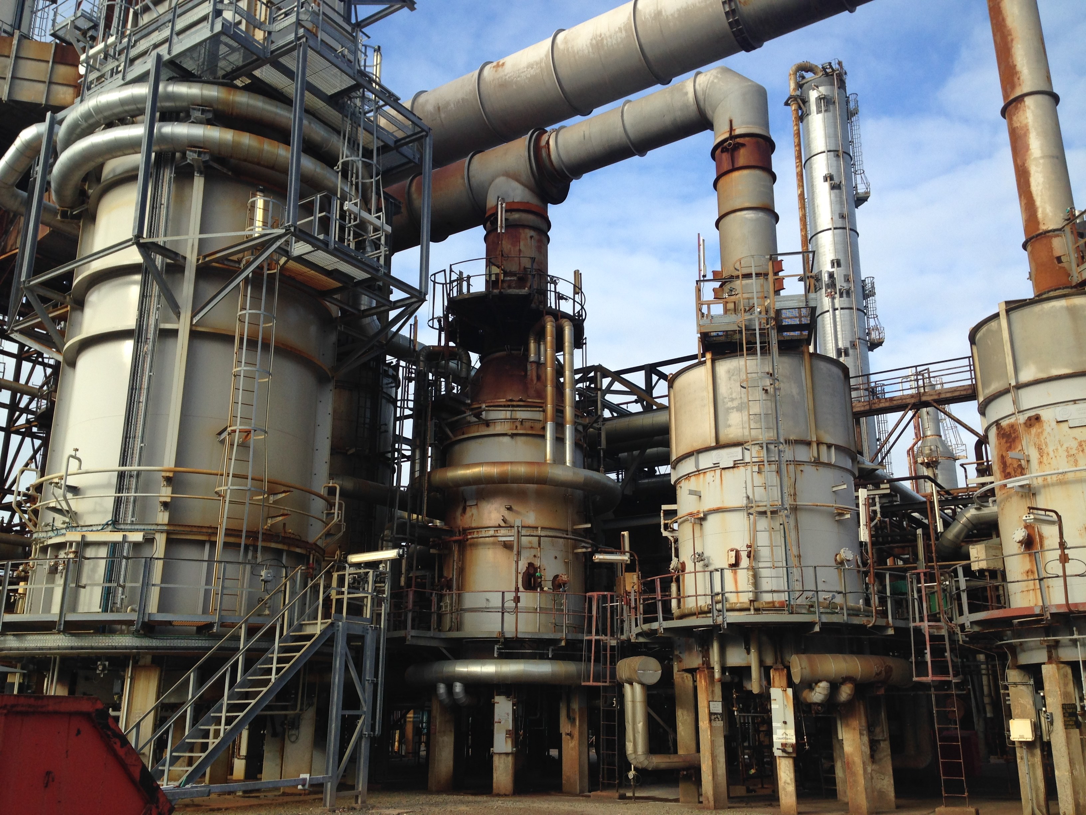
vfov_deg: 42.9
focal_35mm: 33
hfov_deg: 55.4
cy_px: 408
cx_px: 543
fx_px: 1035
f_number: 2.4
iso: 50
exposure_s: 1/763
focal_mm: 4.12
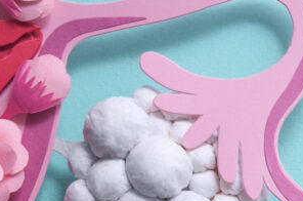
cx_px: 260
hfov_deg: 13.8
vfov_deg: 9.2
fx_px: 1243
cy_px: 178
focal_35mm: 148
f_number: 6.3
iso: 100
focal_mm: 38
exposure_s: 1/200
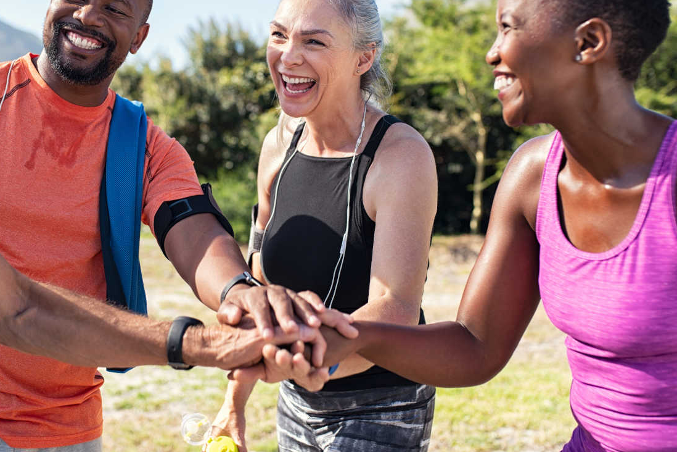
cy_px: 175
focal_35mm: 52
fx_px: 978
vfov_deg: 25.9
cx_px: 297
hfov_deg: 38.1
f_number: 2.8
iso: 100
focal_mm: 35
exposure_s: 1/640
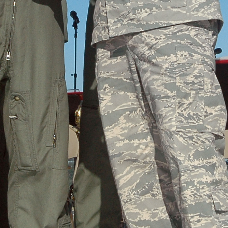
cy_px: 12
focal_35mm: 172
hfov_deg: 10.2
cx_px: 134
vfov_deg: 10.1
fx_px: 1282
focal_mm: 30
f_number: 10
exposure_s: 1/400
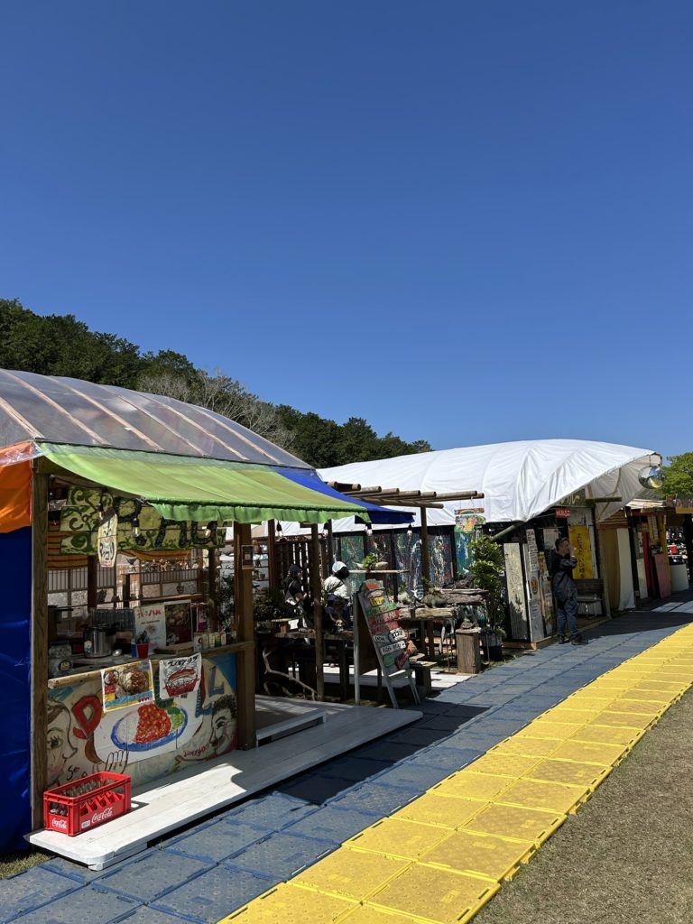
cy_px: 462
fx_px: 694
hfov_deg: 53.1
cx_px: 346
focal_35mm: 26
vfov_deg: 67.3
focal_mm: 5.7
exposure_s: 1/5319
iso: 50
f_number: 1.5
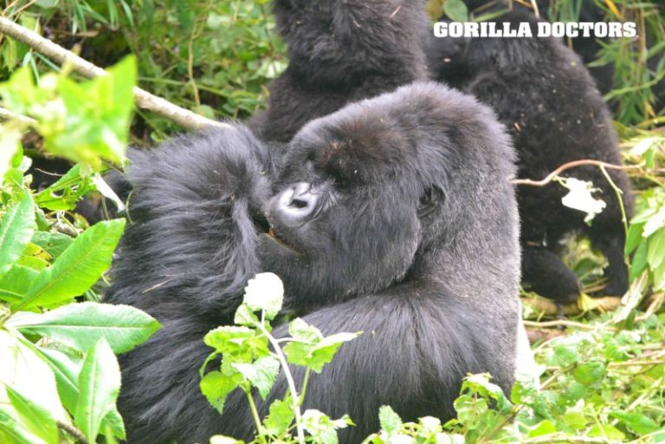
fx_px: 3740
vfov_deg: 6.8
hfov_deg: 10.2
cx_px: 332
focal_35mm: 202
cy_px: 222
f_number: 5.6
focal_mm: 135
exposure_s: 1/500
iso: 1600
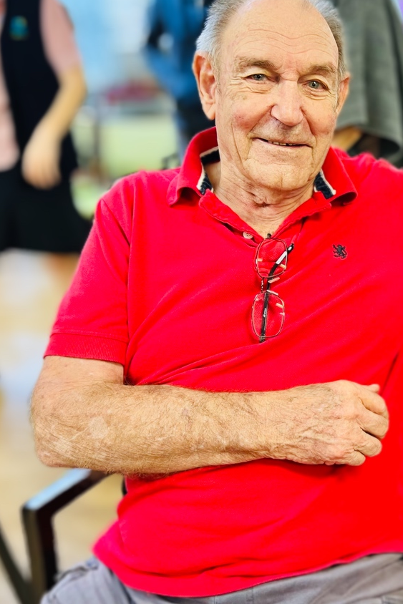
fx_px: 688
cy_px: 272
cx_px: 399
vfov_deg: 47.3
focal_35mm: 41
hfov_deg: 30.4
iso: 160
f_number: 1.5
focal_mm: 5.7
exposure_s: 1/50
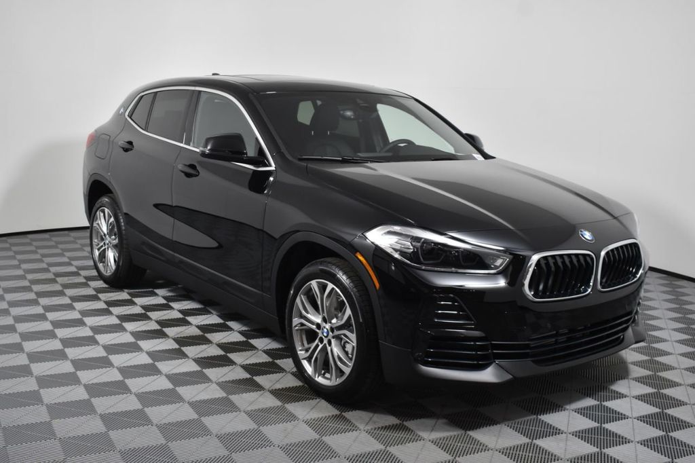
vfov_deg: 33.0
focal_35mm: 40
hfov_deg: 47.9
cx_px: 348
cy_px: 232
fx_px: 782
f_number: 5.6
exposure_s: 1/160
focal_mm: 27
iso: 800
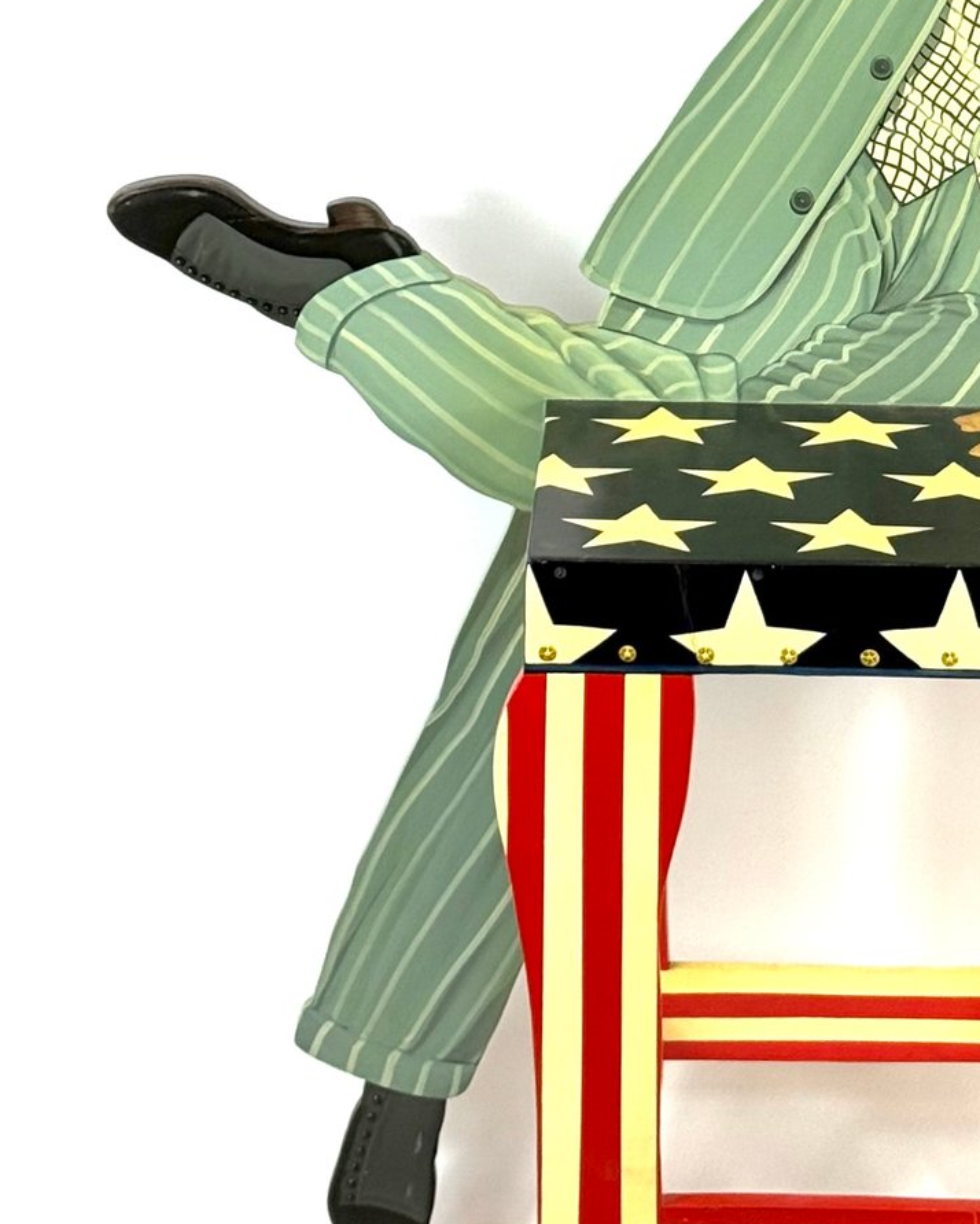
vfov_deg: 18.1
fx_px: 3806
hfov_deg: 14.5
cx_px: 894
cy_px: 279
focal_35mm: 105
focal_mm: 6.76
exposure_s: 1/386
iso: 64
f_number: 1.78
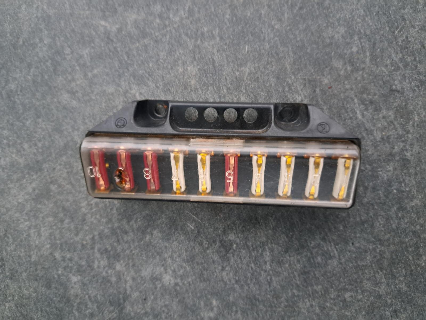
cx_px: 213
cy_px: 160
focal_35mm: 24
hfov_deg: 71.6
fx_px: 295
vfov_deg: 56.8
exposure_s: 1/20
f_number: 1.8
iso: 640
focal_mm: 5.23
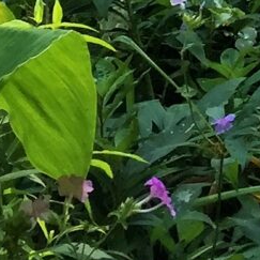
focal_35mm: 216
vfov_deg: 7.3
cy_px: -498
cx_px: 578
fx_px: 1836
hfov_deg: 7.7
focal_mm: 4.15
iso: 32
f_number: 2.2
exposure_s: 1/599
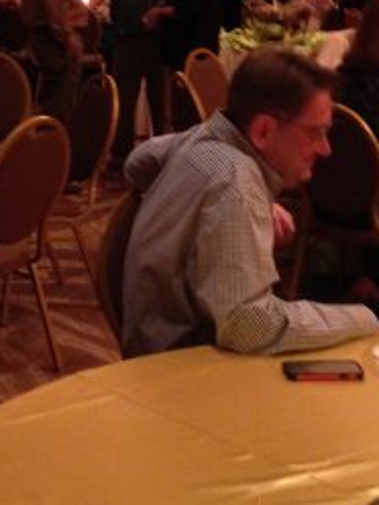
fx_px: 1241
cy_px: 204
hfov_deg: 17.4
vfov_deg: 23.0
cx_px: 153
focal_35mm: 85
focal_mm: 4.12
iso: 400
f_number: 2.4
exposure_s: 1/15
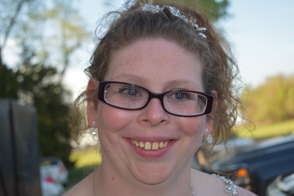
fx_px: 490
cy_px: 98
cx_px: 147
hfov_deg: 33.4
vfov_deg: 22.6
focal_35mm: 60
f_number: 5
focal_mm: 40
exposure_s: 1/100
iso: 100
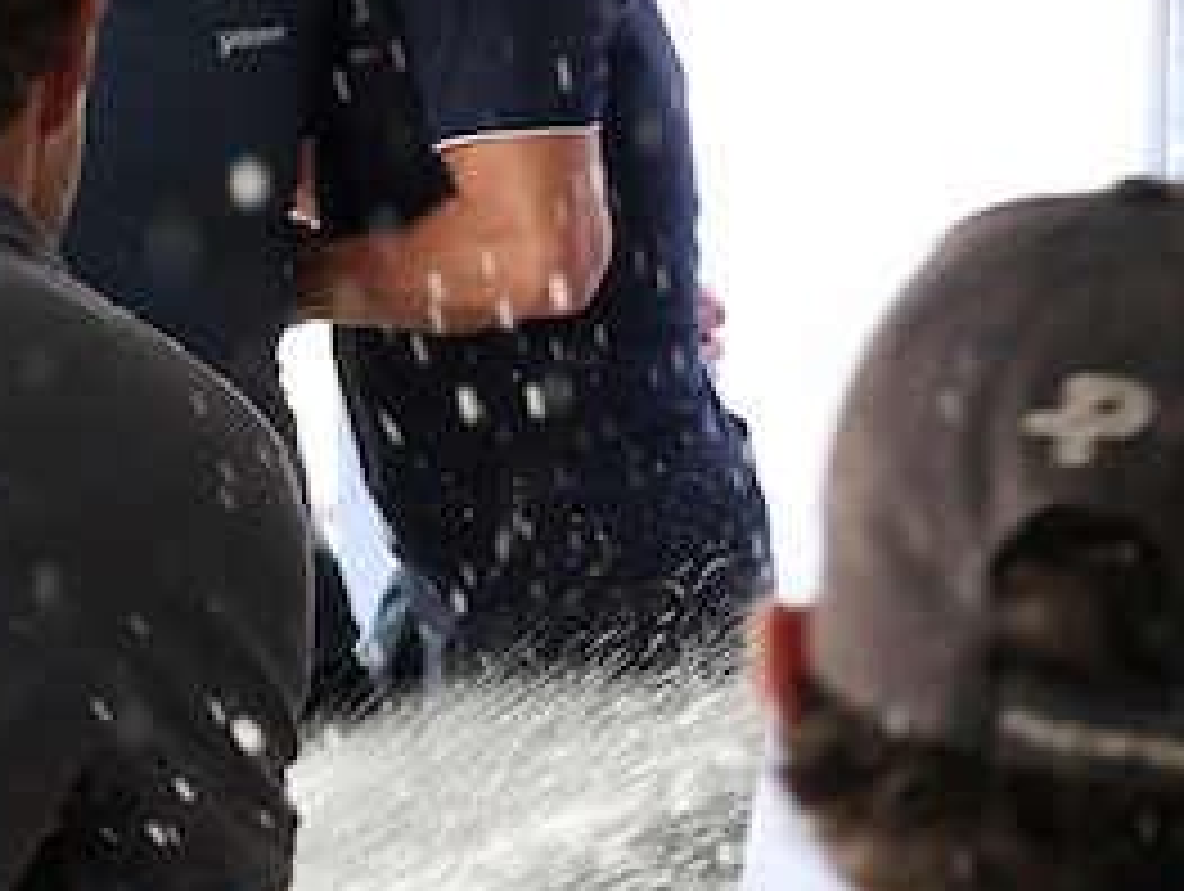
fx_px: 6302
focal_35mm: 184
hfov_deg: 10.5
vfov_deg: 8.1
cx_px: 1486
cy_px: 216
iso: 1600
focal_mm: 42
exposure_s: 1/250
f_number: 6.3
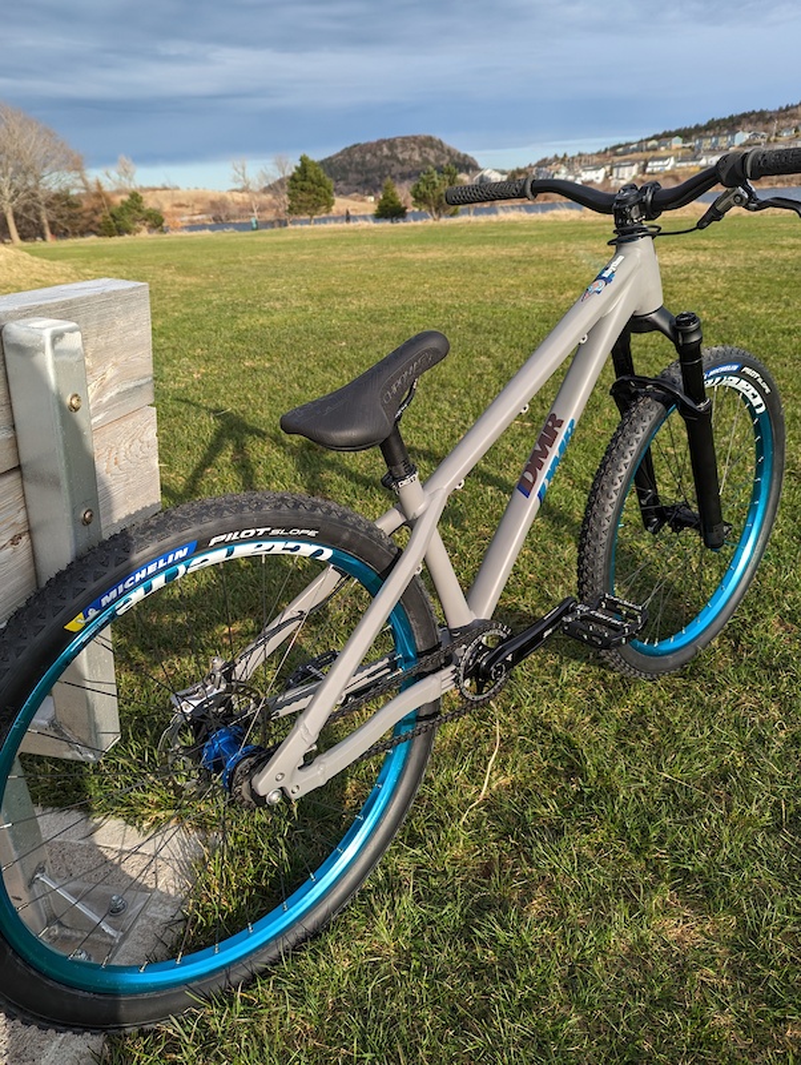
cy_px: 532
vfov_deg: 71.5
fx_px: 739
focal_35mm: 24
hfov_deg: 56.9
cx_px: 400
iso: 42
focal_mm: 6.81
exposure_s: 1/1088
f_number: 1.85
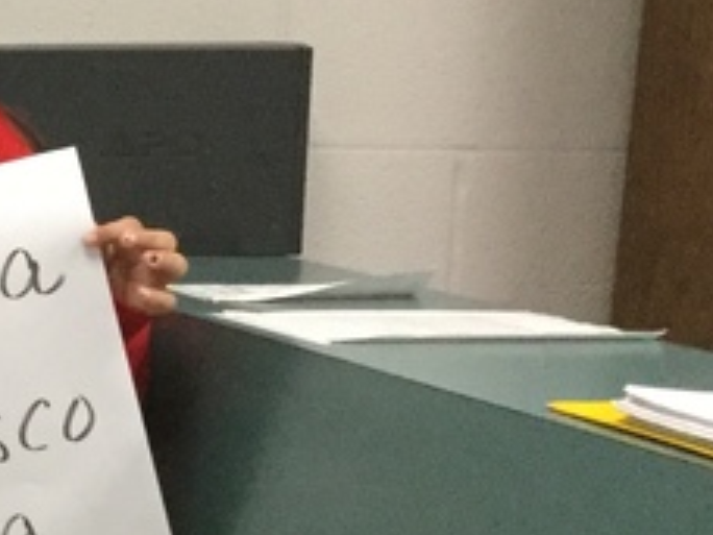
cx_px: -766
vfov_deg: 10.9
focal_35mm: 136
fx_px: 2801
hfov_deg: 12.5
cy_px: 397
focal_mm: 3.3
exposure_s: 1/30
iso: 160
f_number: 2.4
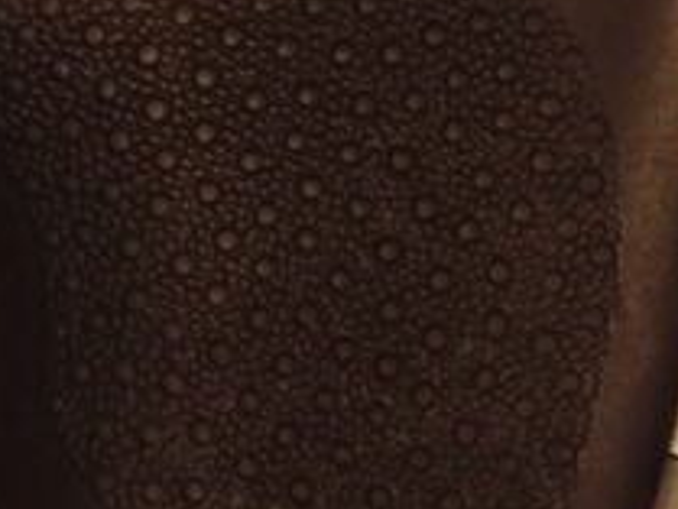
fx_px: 9779
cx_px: 1226
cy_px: 488
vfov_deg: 3.0
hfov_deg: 3.9
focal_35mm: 499
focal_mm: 17.49
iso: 80
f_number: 5
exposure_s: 1/640
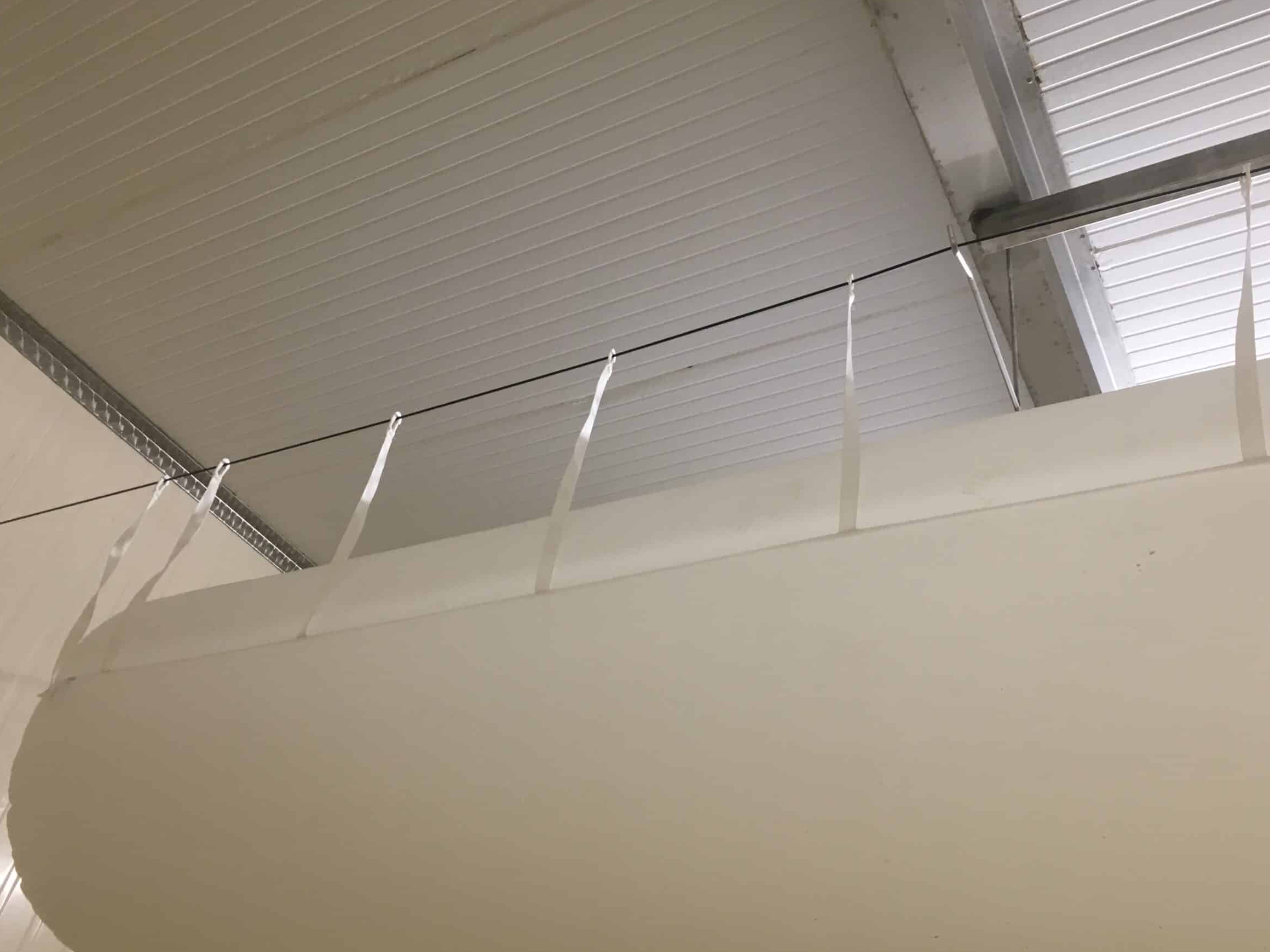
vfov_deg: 44.2
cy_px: 483
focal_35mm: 32
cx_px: 686
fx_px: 1174
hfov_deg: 56.7
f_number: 2.2
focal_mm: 4.15
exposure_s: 1/33
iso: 80
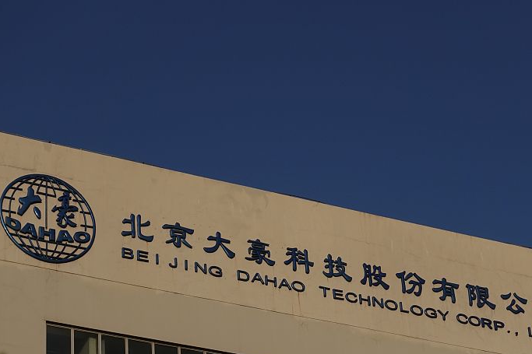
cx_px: 290
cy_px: 211
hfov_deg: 16.7
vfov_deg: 11.1
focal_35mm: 123
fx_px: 1817
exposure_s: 1/1600
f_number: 4.5
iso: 125
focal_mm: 25.7
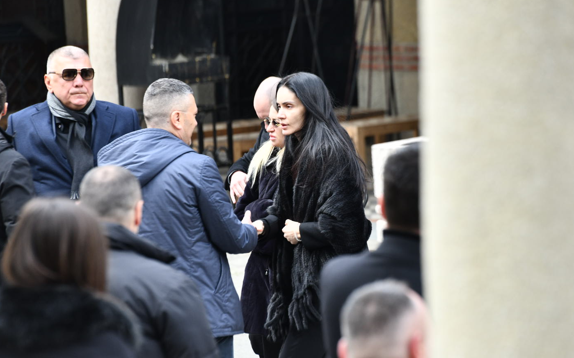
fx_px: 3691
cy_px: 199
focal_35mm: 236
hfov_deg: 8.9
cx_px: 288
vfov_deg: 5.6
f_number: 5.6
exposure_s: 1/500
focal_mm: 200
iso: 500
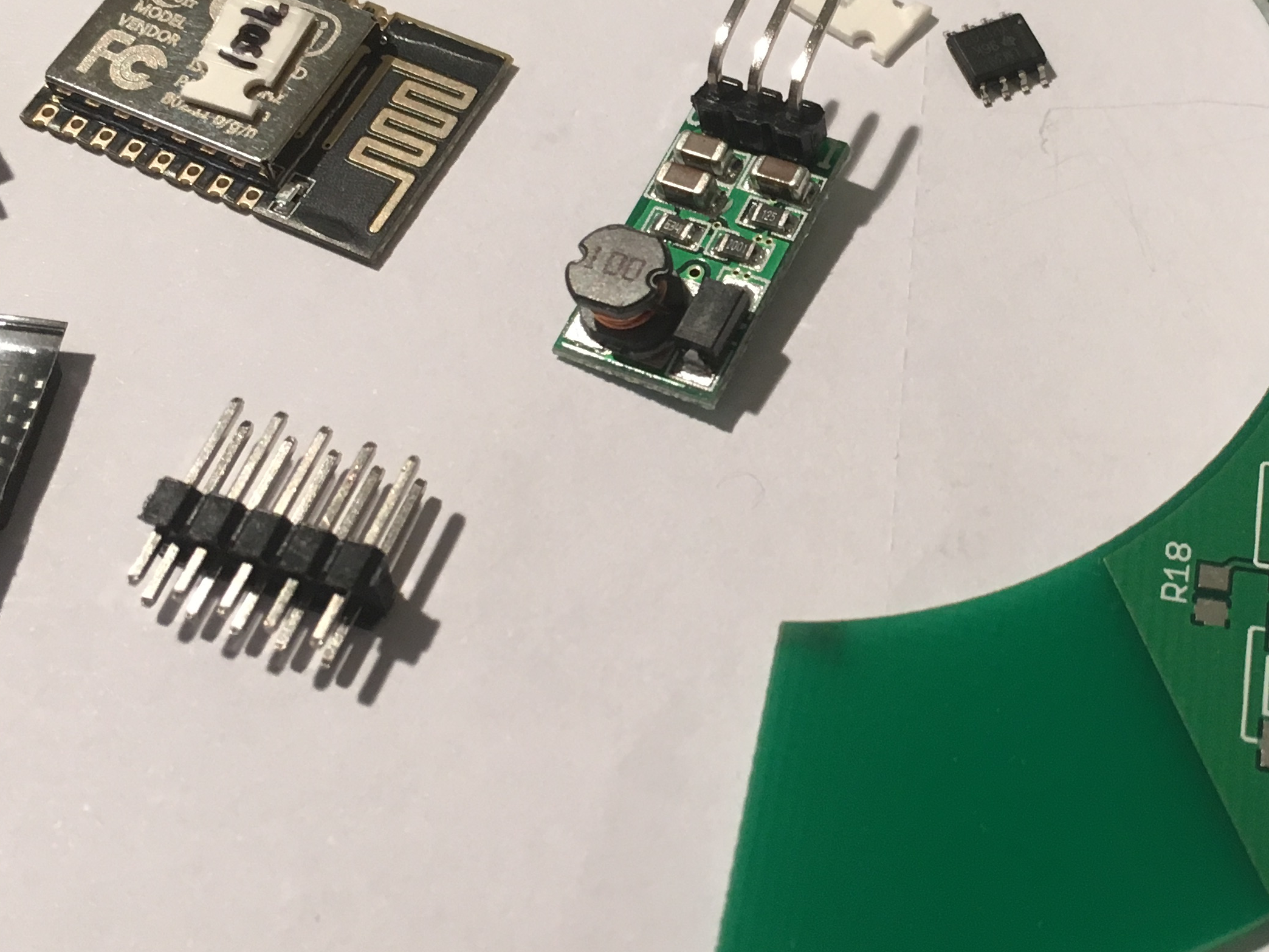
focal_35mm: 56
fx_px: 2053
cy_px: 319
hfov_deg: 34.0
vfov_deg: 26.0
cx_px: 857
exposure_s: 1/33
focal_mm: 4.15
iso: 100
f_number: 2.2
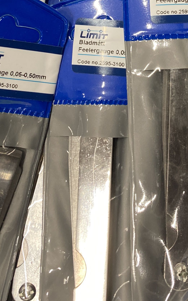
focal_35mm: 72
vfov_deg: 27.5
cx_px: 140
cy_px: 29
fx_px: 590
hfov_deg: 18.0
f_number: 1.8
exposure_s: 1/60
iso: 100
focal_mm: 3.99
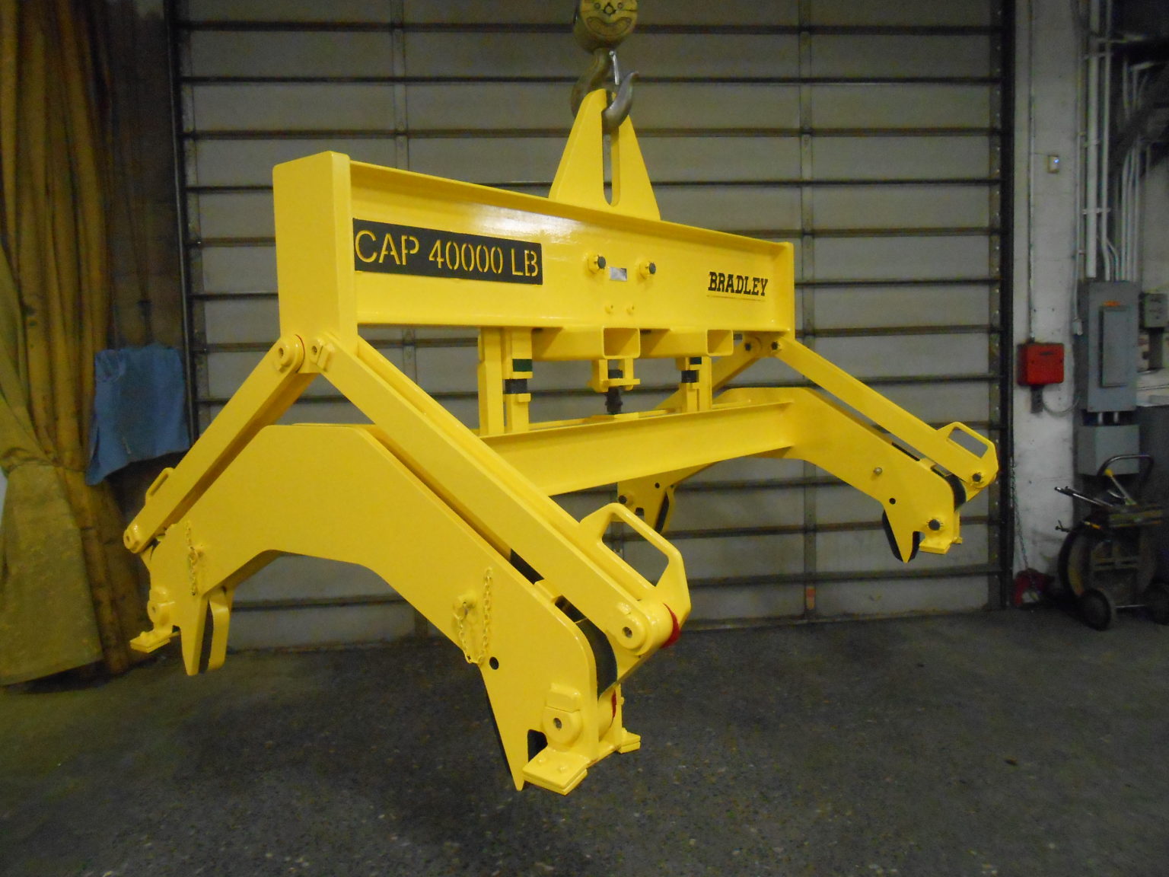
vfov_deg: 53.1
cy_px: 438
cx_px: 584
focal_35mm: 26
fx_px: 878
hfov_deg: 67.3
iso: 800
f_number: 3.5
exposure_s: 1/60
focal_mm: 4.6
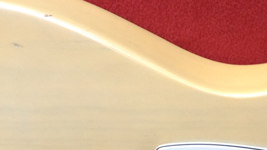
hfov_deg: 19.2
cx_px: 172
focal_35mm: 111
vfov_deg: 10.6
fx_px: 786
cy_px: 205
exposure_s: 1/30
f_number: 2.4
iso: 50
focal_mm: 4.28
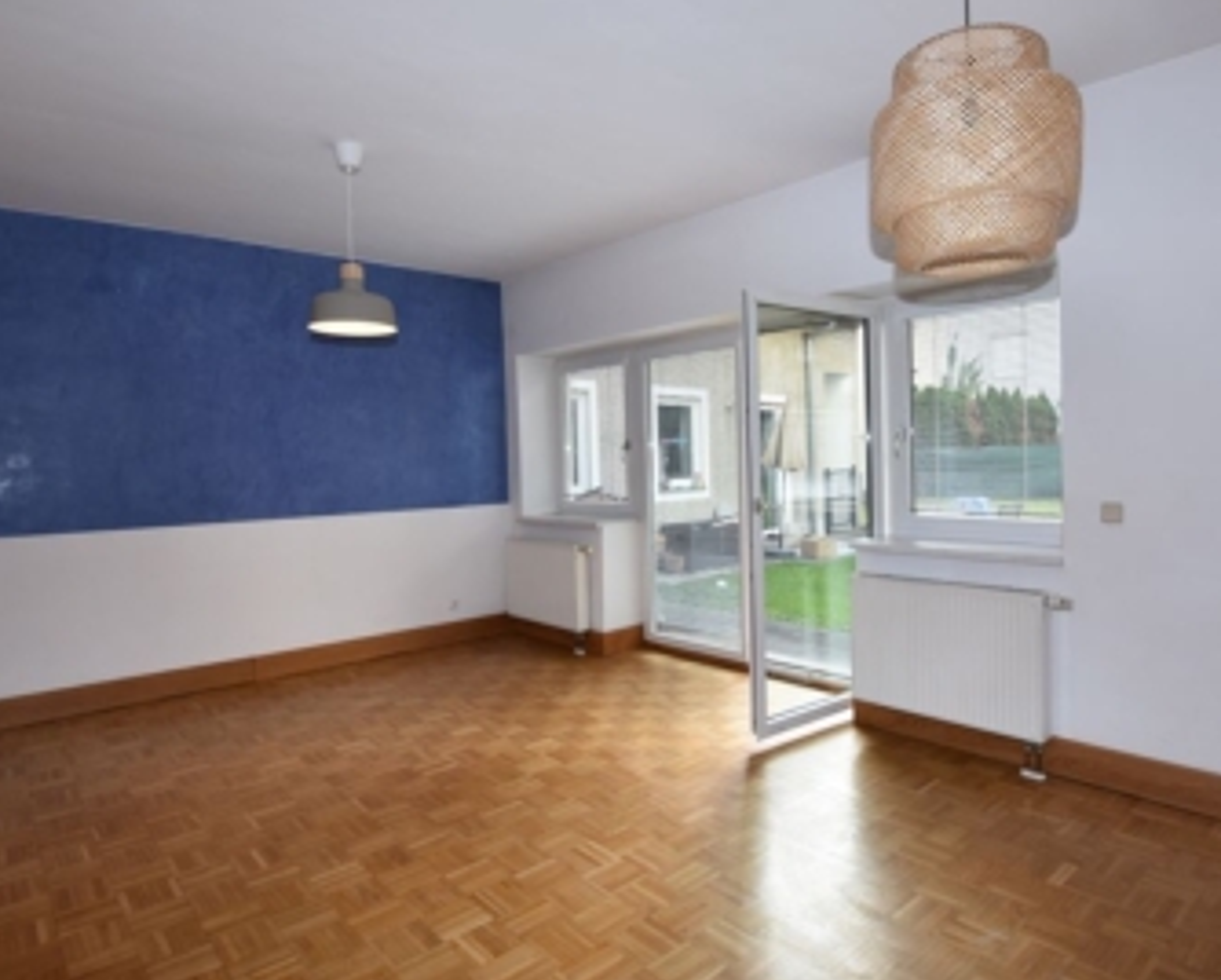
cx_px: 667
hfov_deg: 80.1
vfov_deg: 68.2
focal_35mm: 20
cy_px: 477
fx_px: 724
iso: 200
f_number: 4.5
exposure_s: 1/80
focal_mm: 10
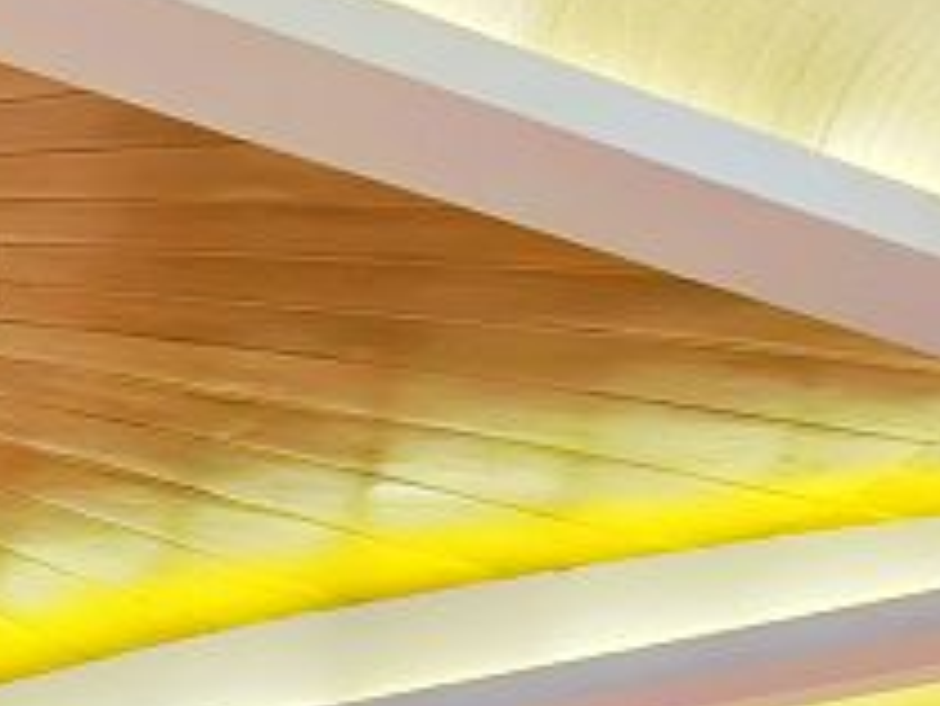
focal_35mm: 155
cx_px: -382
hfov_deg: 12.2
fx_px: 4211
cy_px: 1893
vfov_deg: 8.5
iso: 100
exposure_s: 1/100
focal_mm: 6.71
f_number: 1.9
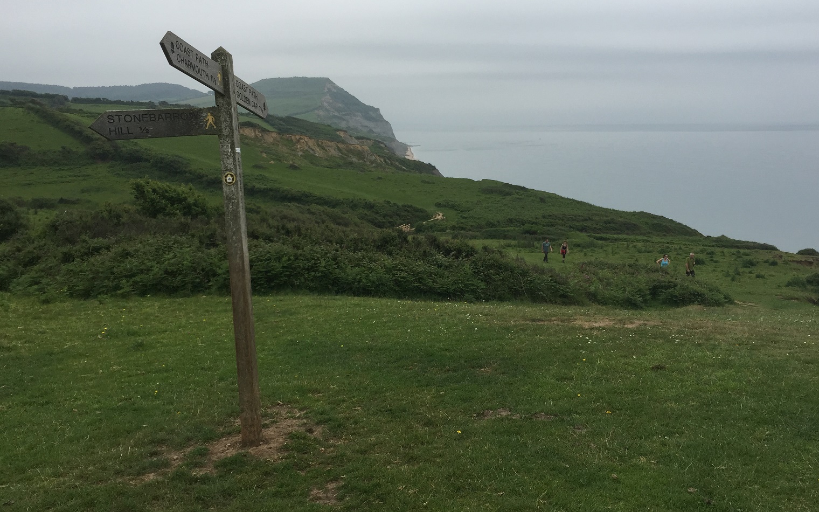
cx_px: 422
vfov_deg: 38.3
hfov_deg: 58.1
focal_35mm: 33
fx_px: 737
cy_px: 248
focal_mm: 4.15
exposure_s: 1/2198
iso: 32
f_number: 2.2
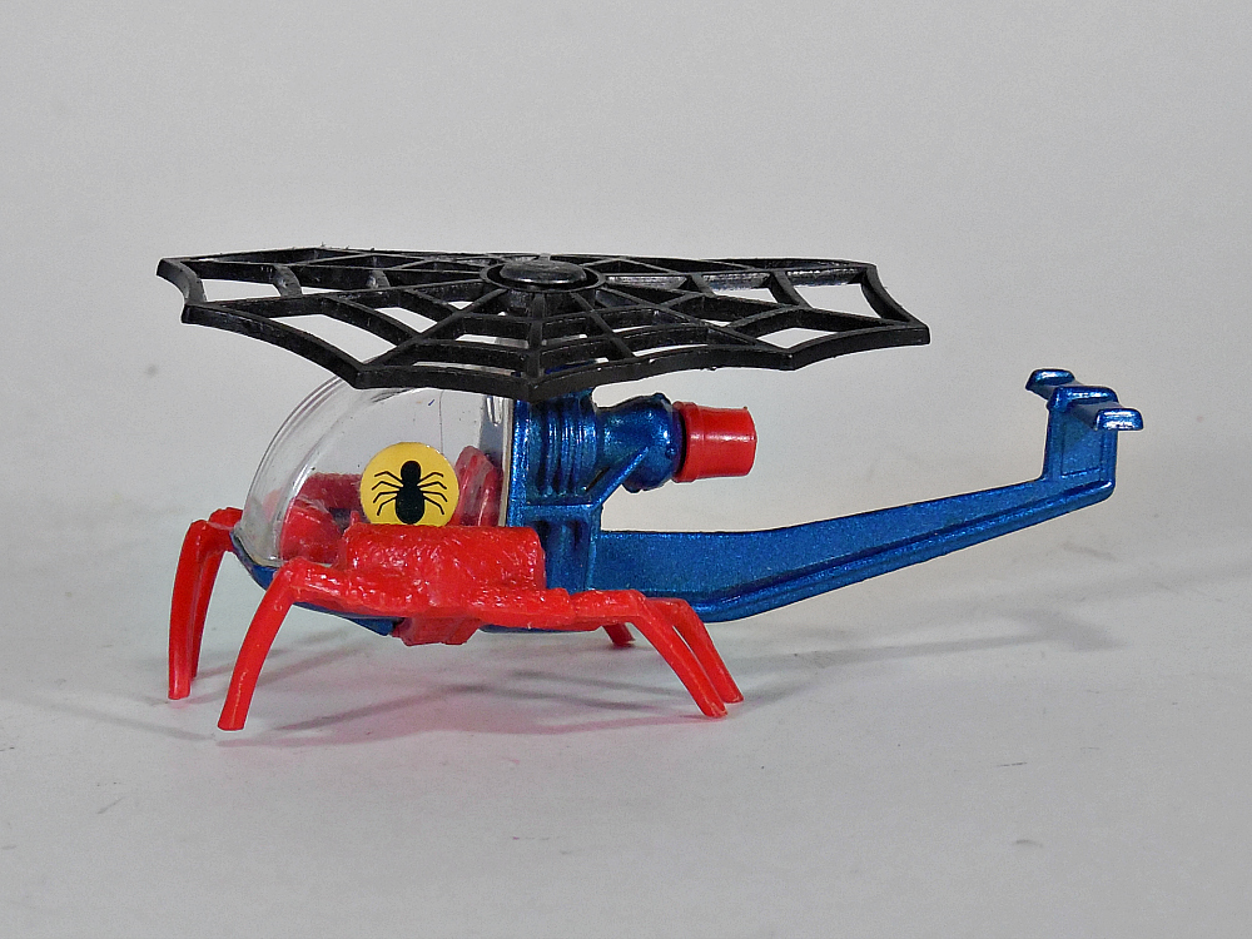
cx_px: 626
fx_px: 2496
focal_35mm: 69
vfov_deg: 21.3
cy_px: 470
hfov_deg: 28.2
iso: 360
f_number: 4.4
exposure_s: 1/30
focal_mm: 12.5
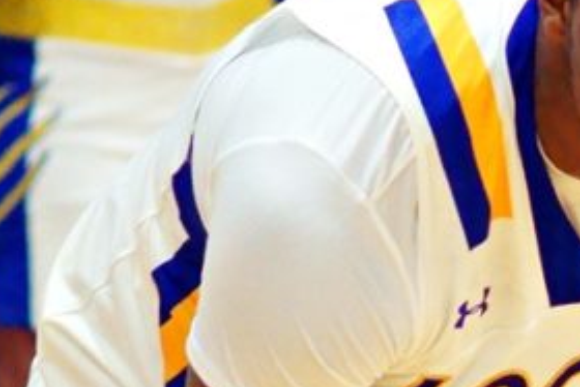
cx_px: 571
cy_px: 165
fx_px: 11525
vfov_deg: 1.9
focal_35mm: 715
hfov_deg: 2.9
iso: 3200
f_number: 4
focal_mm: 200
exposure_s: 1/200
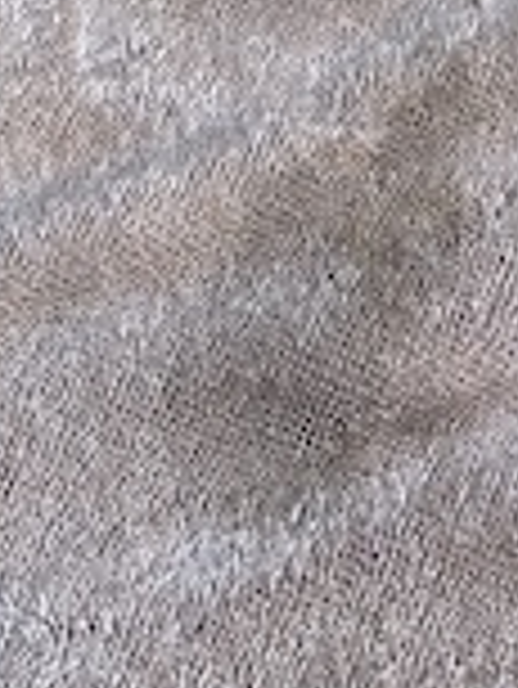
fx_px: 2710
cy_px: -666
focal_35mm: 136
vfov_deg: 12.8
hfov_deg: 10.9
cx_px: 131
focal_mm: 4.25
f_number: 1.8
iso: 25
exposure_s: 1/259
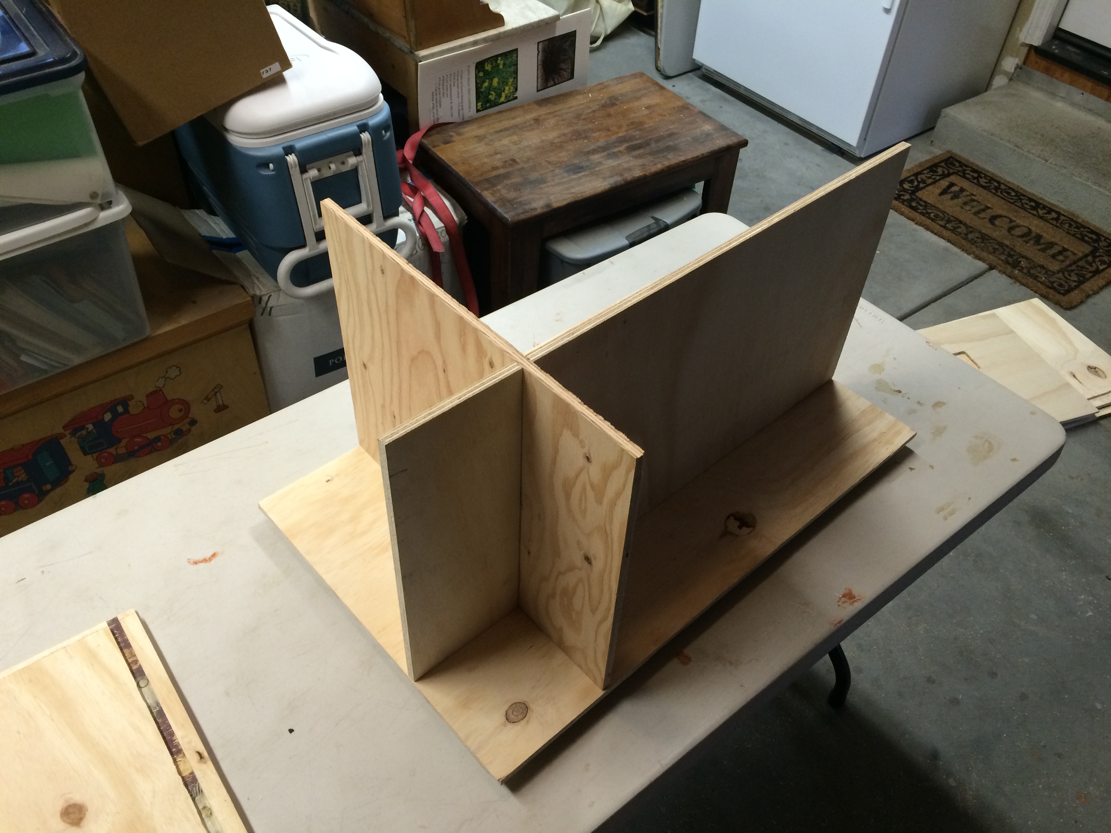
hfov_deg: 61.7
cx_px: 556
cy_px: 416
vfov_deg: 48.2
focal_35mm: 29
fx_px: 931
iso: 125
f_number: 2.2
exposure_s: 1/30
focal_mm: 4.15
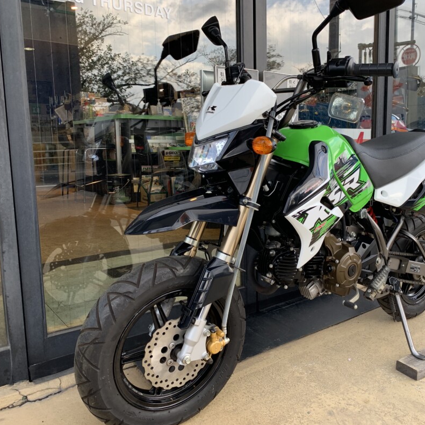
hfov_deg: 52.0
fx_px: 431
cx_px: 265
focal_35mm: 31
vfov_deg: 52.5
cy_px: 212
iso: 25
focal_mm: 4.25
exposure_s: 1/122
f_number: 1.8
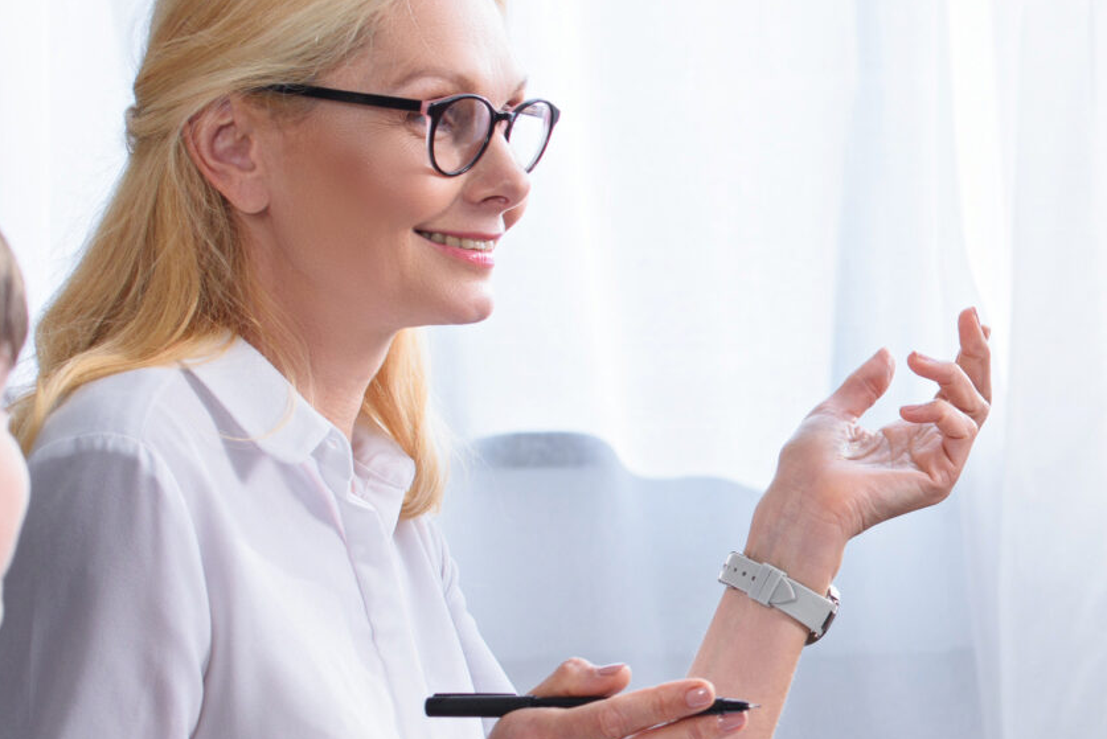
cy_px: 426
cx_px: 1246
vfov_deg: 6.4
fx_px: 6584
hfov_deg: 9.5
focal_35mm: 214
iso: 125
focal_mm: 70
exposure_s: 1/160
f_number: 5
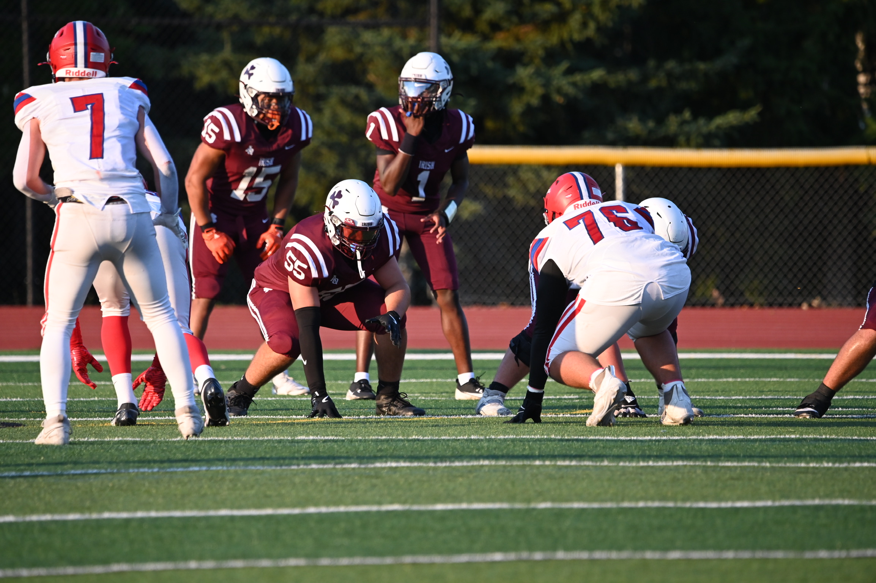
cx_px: 438
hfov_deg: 3.4
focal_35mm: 600
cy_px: 292
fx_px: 14591
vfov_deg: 2.3
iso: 1250
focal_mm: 600
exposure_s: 1/1250
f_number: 7.1
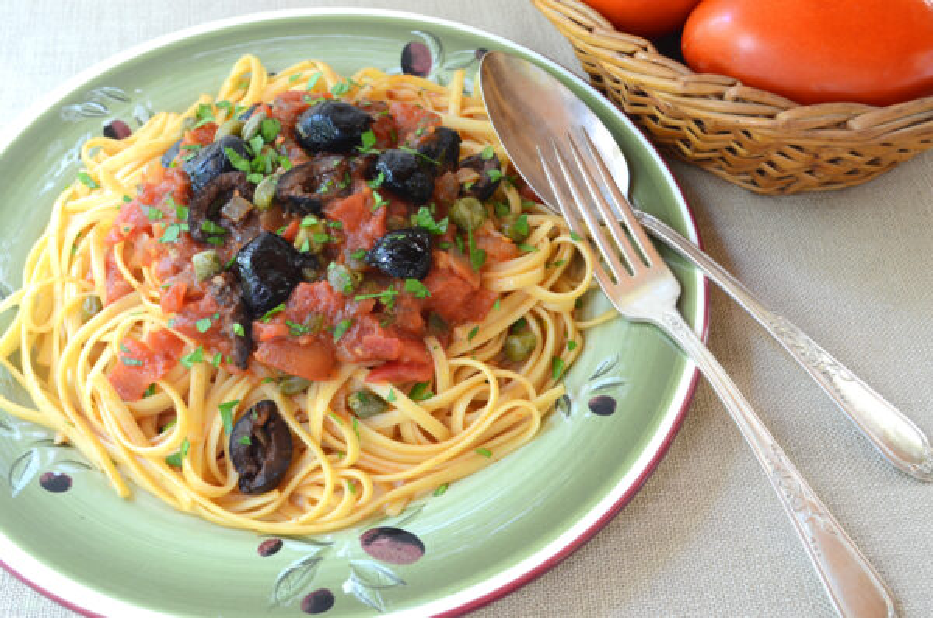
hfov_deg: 46.5
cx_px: 466
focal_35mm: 42
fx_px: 1086
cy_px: 309
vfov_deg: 31.7
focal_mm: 28
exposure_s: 1/6
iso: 400
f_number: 10
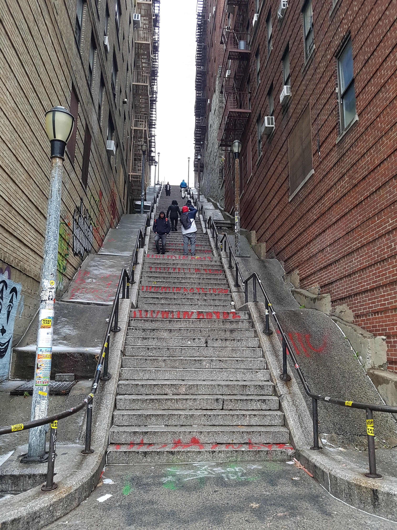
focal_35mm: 26
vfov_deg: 67.3
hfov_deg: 53.1
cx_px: 198
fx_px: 398
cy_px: 265
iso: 160
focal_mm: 4.2
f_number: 1.7
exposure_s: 1/60
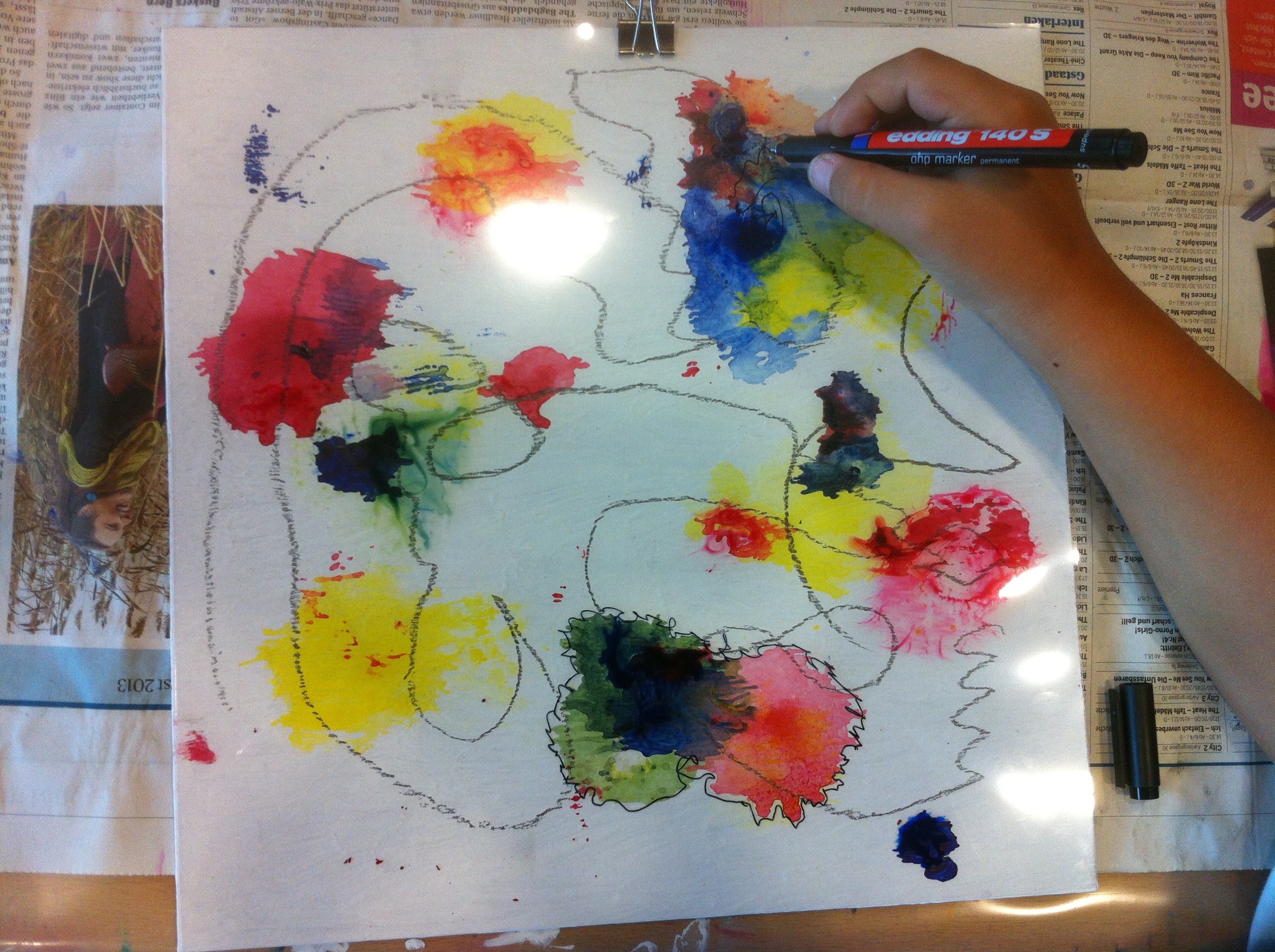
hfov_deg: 52.7
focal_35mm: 35
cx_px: 638
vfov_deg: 40.6
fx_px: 1287
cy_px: 476
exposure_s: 1/60
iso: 100
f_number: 2.8
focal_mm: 3.85
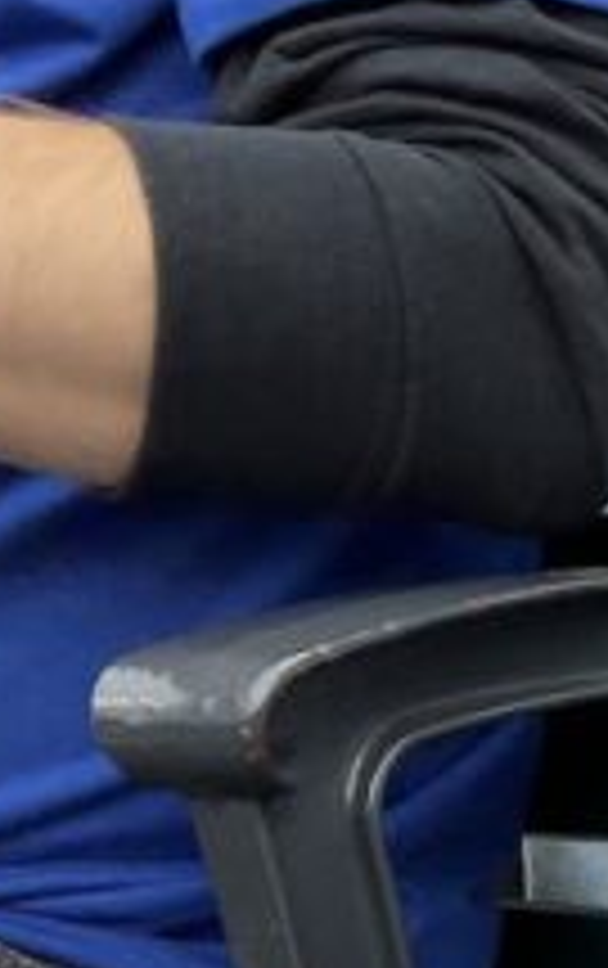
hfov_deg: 11.8
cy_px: 810
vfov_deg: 23.3
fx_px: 2299
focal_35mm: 87
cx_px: 1522
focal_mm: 2.71
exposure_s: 1/328
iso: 32
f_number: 2.2
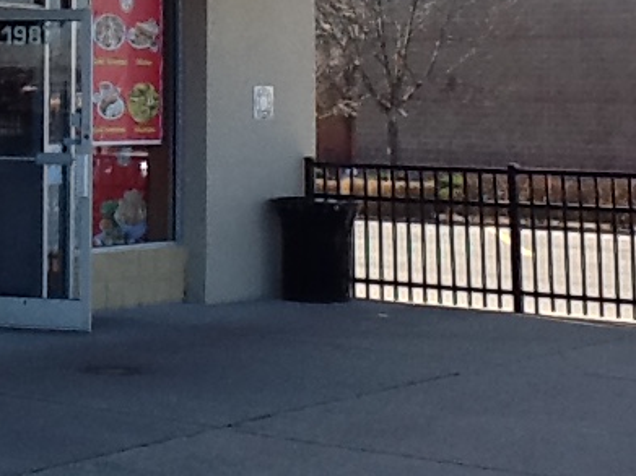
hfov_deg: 17.8
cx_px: 11
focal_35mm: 108
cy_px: -106
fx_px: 1984
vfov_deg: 13.3
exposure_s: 1/431
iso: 40
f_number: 2.4
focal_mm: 2.03
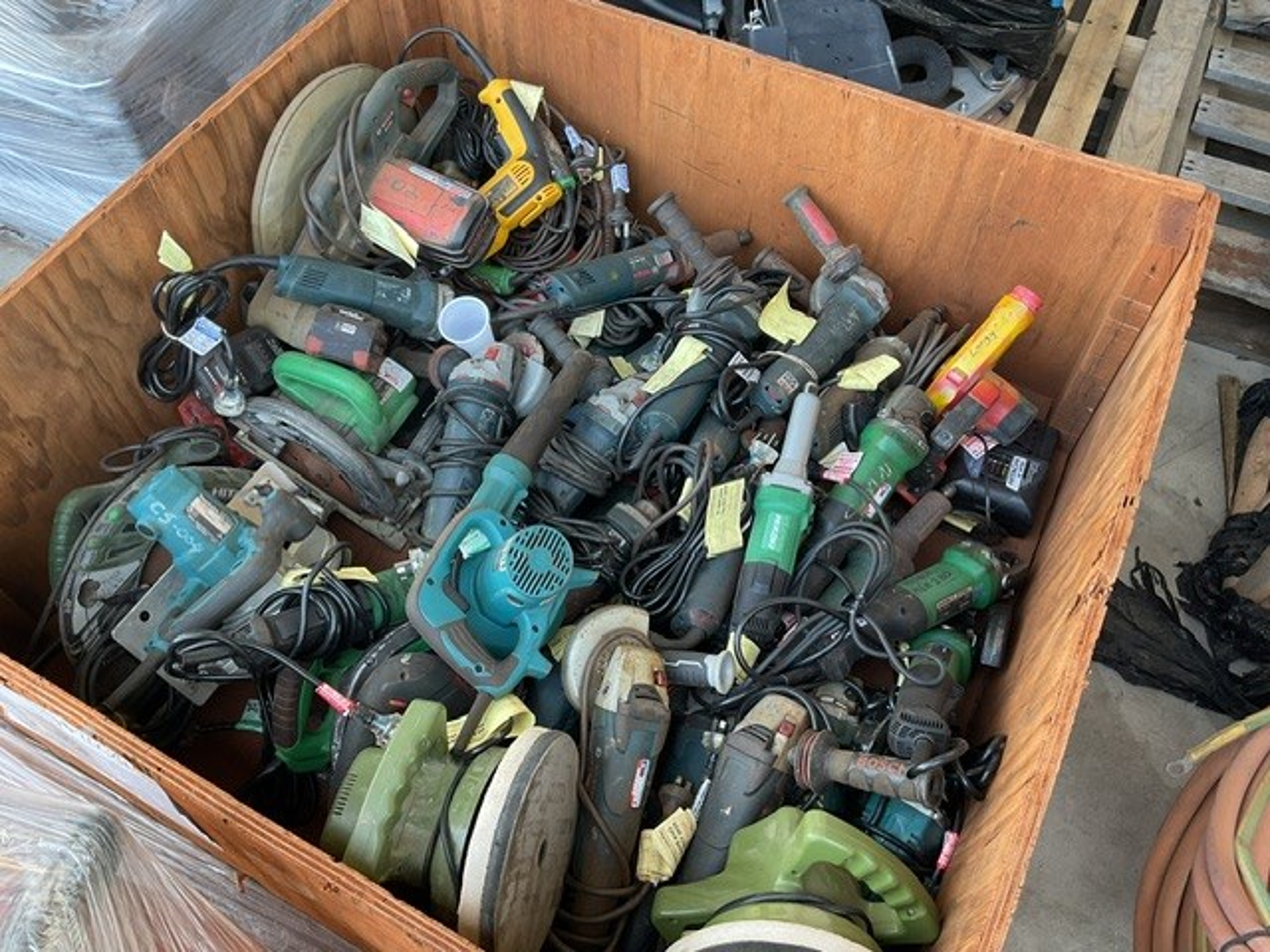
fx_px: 1064
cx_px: 635
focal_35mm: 29
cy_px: 476
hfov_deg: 61.7
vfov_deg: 48.2
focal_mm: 3
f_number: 1.8
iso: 40
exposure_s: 1/60
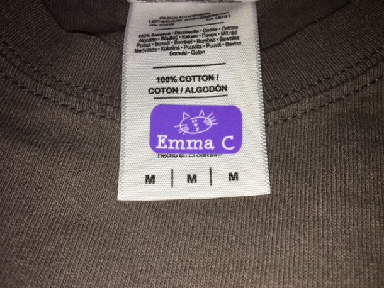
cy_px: 144
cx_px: 192
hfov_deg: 61.6
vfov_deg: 48.3
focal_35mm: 29
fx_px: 322
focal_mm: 4.15
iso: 25
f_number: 2.2
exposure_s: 1/481
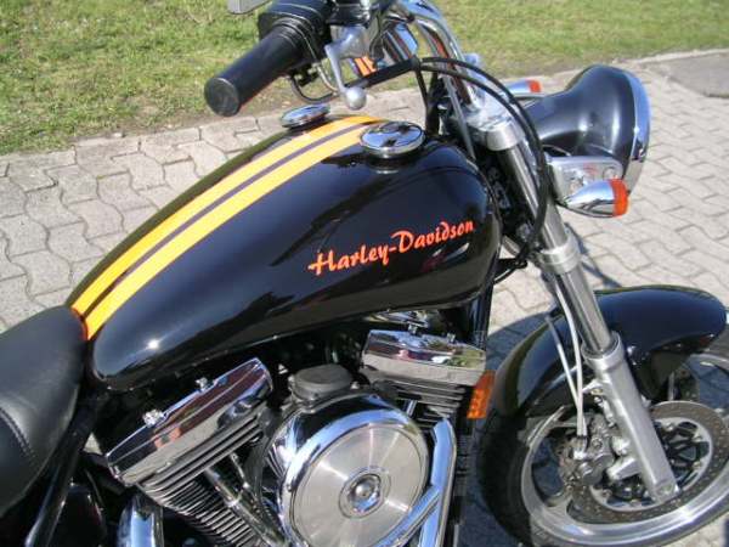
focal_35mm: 38
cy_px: 274
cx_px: 364
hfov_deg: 49.0
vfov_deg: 37.7
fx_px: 800
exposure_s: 1/469
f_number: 2.8
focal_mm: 5.8
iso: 100
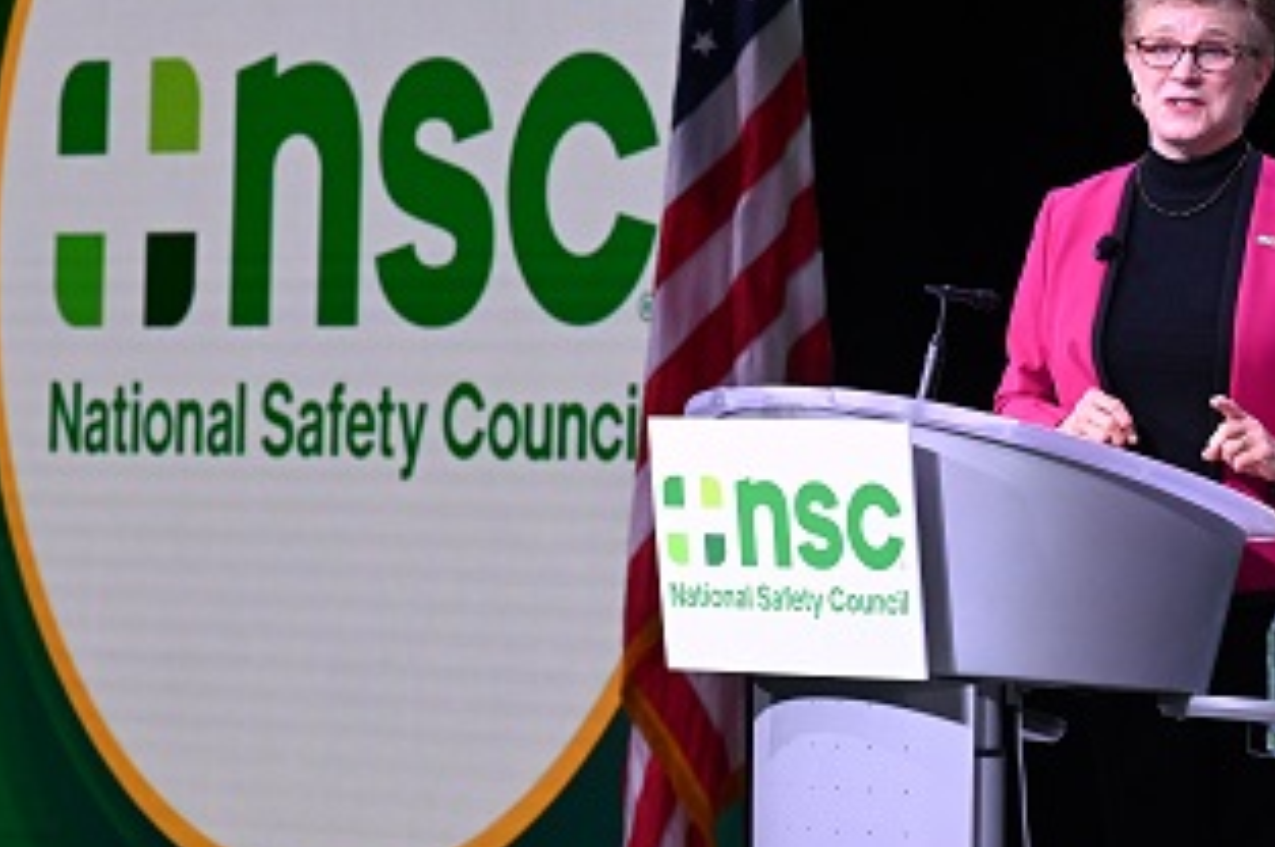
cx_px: 741
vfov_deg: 4.3
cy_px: 214
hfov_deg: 6.4
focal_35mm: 320
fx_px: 11321
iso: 3200
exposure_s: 1/160
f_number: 7.1
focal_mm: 200
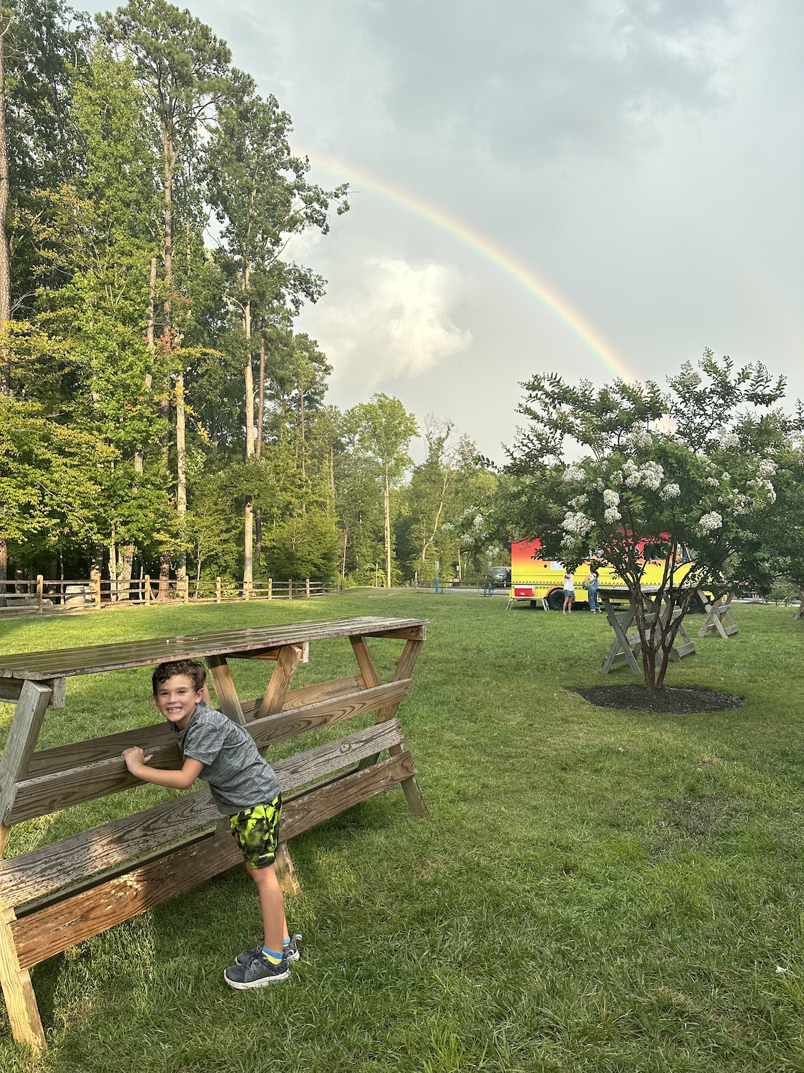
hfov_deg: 56.8
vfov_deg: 71.6
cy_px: 536
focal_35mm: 24
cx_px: 402
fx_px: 743
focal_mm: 6.86
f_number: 1.78
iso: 80
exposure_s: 1/2732
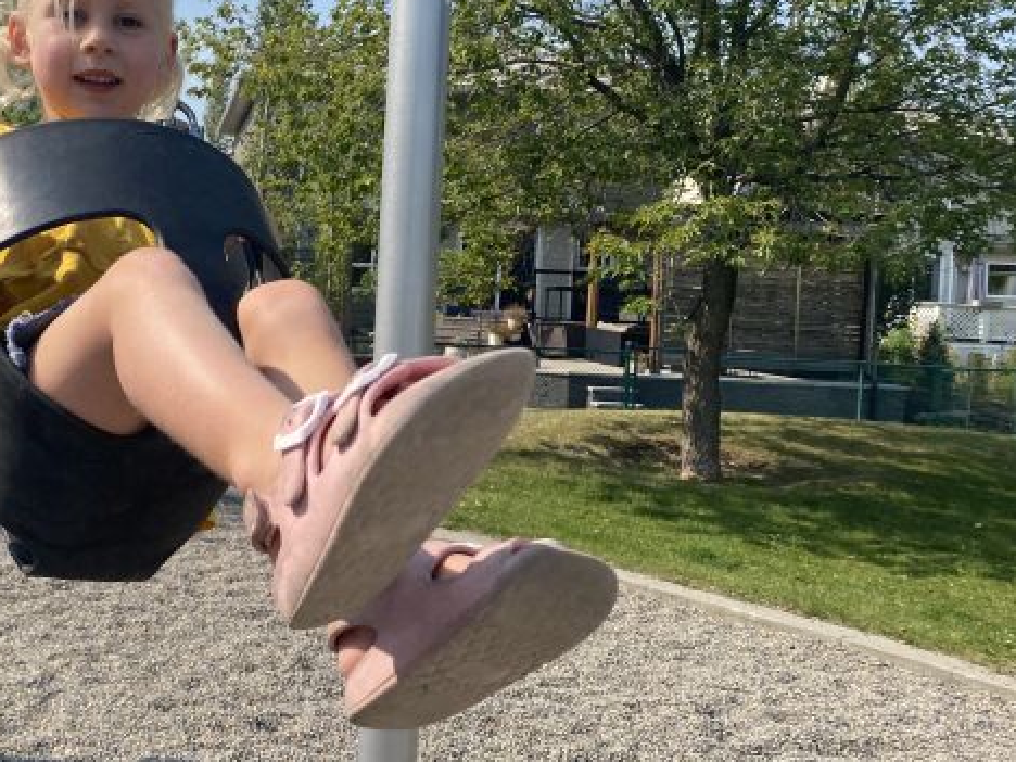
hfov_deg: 45.0
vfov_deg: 35.8
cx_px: 241
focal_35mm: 40
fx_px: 1174
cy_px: 308
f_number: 1.8
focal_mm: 4.25
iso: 32
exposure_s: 1/2028
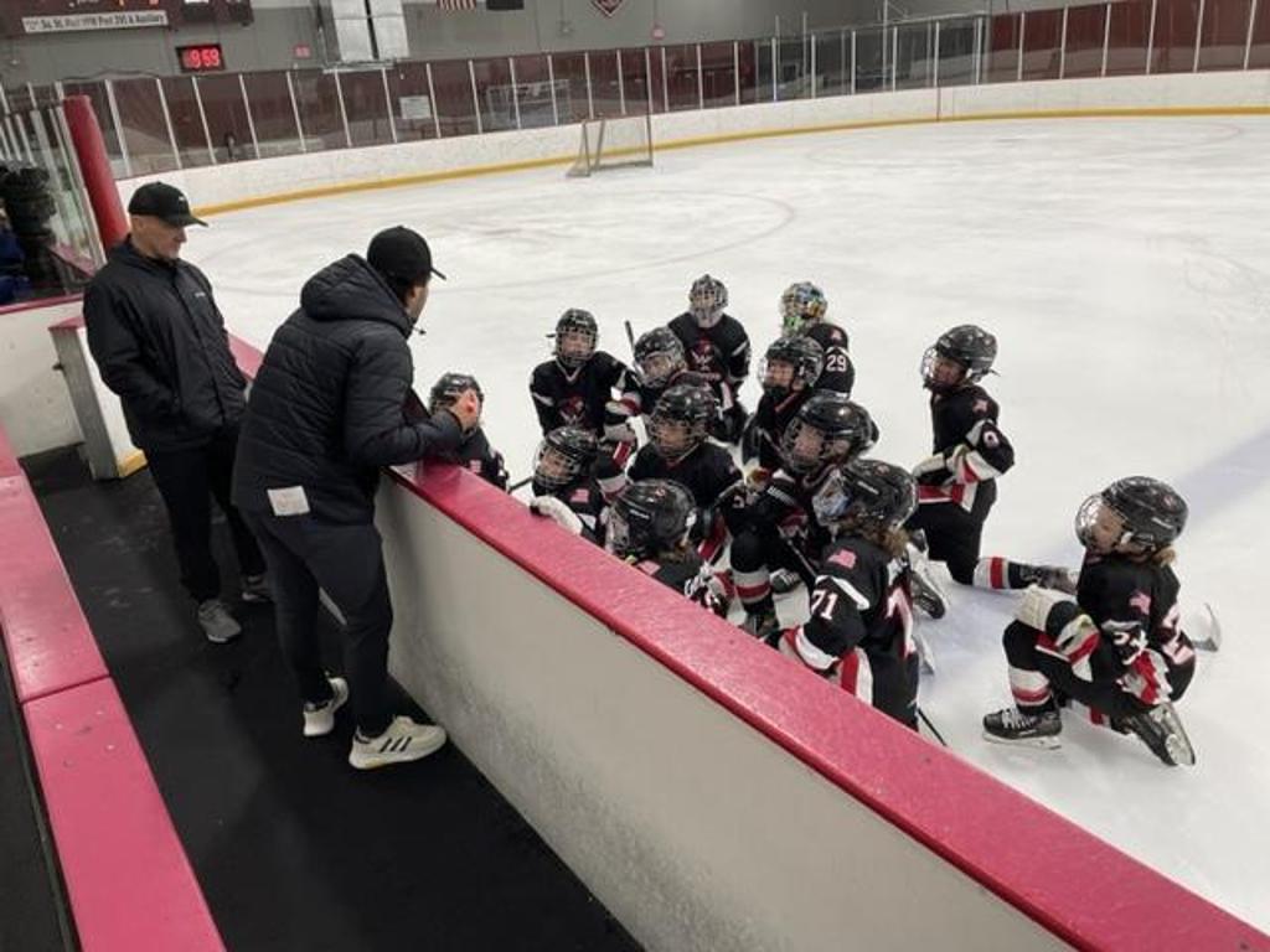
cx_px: 635
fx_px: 954
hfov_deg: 67.3
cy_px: 476
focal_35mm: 26
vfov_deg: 53.1
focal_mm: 4.2
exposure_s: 1/120
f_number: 1.6
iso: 125
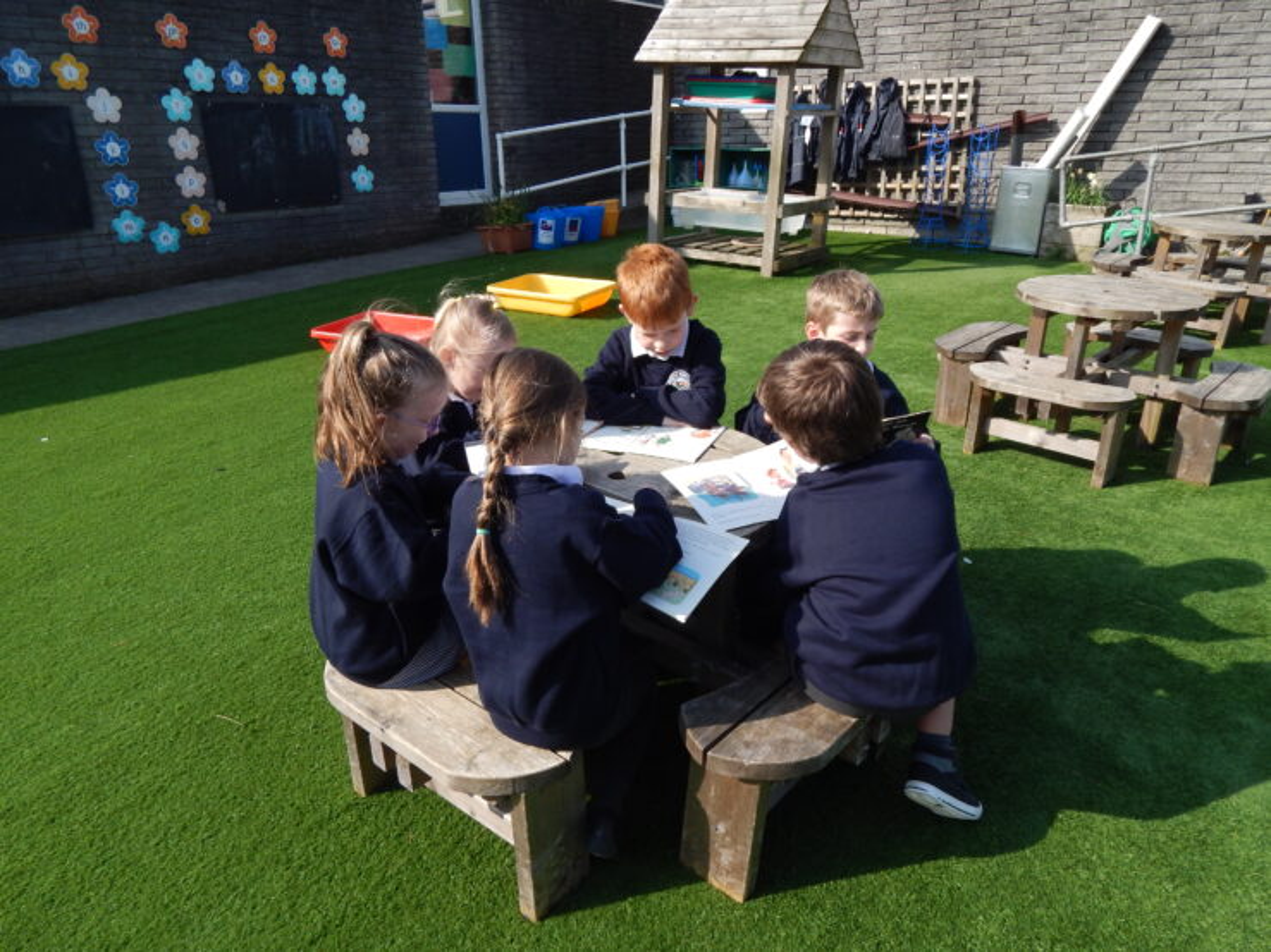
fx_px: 918
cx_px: 636
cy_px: 476
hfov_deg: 69.4
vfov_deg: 54.9
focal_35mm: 25
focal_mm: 4.5
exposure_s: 1/1000
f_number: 3.1
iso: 125
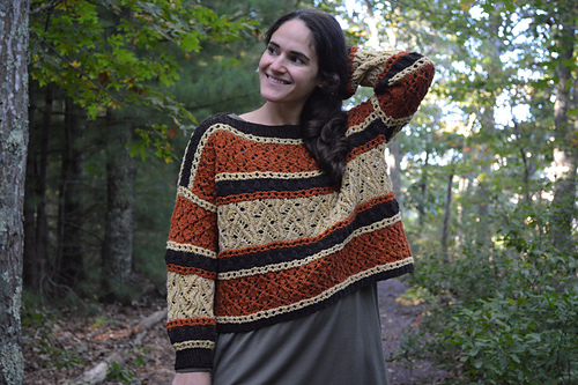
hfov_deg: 30.5
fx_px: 1059
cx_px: 289
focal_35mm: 66
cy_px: 192
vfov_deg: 20.6
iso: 800
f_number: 5.3
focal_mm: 44
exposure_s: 1/15
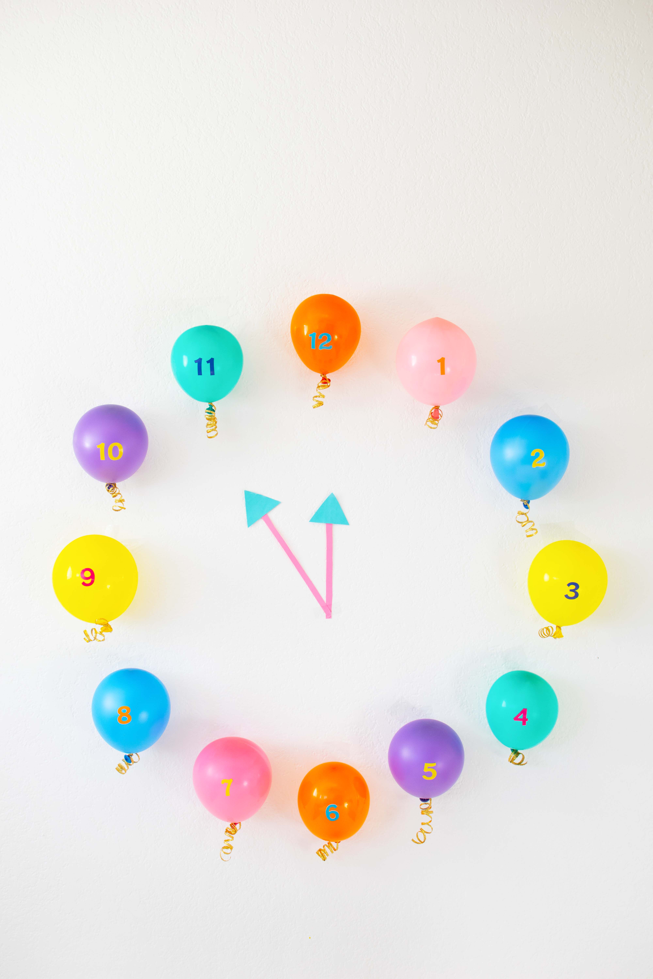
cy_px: 490
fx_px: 1428
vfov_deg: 37.9
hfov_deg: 25.8
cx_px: 326
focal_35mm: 52
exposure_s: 1/60
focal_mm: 35
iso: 200
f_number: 4
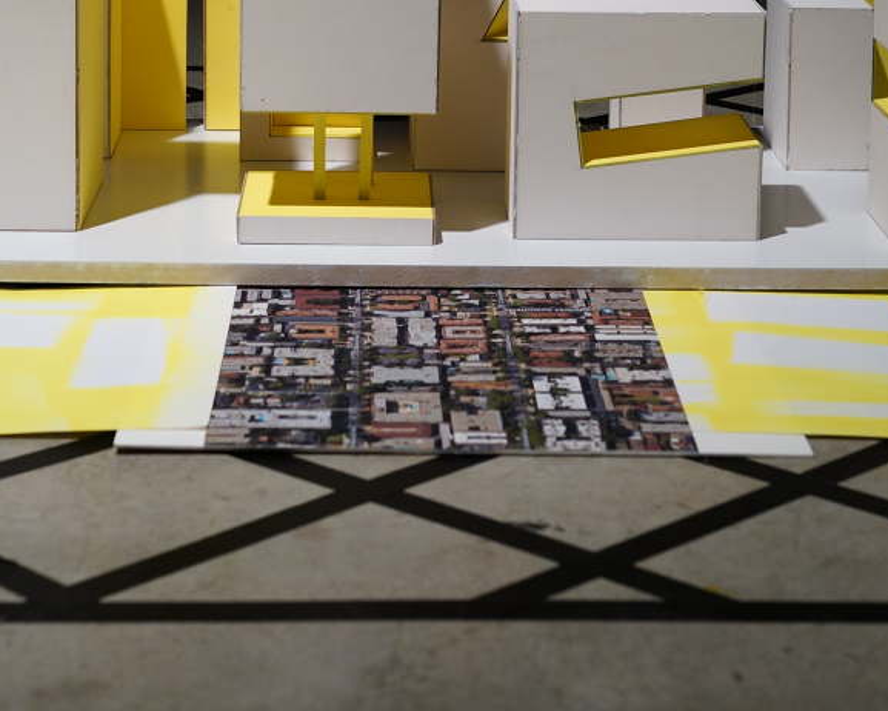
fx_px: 2392
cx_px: 431
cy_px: -105
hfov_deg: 21.0
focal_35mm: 91
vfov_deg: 16.3
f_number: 5.6
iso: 500
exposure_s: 1/80
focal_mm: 35
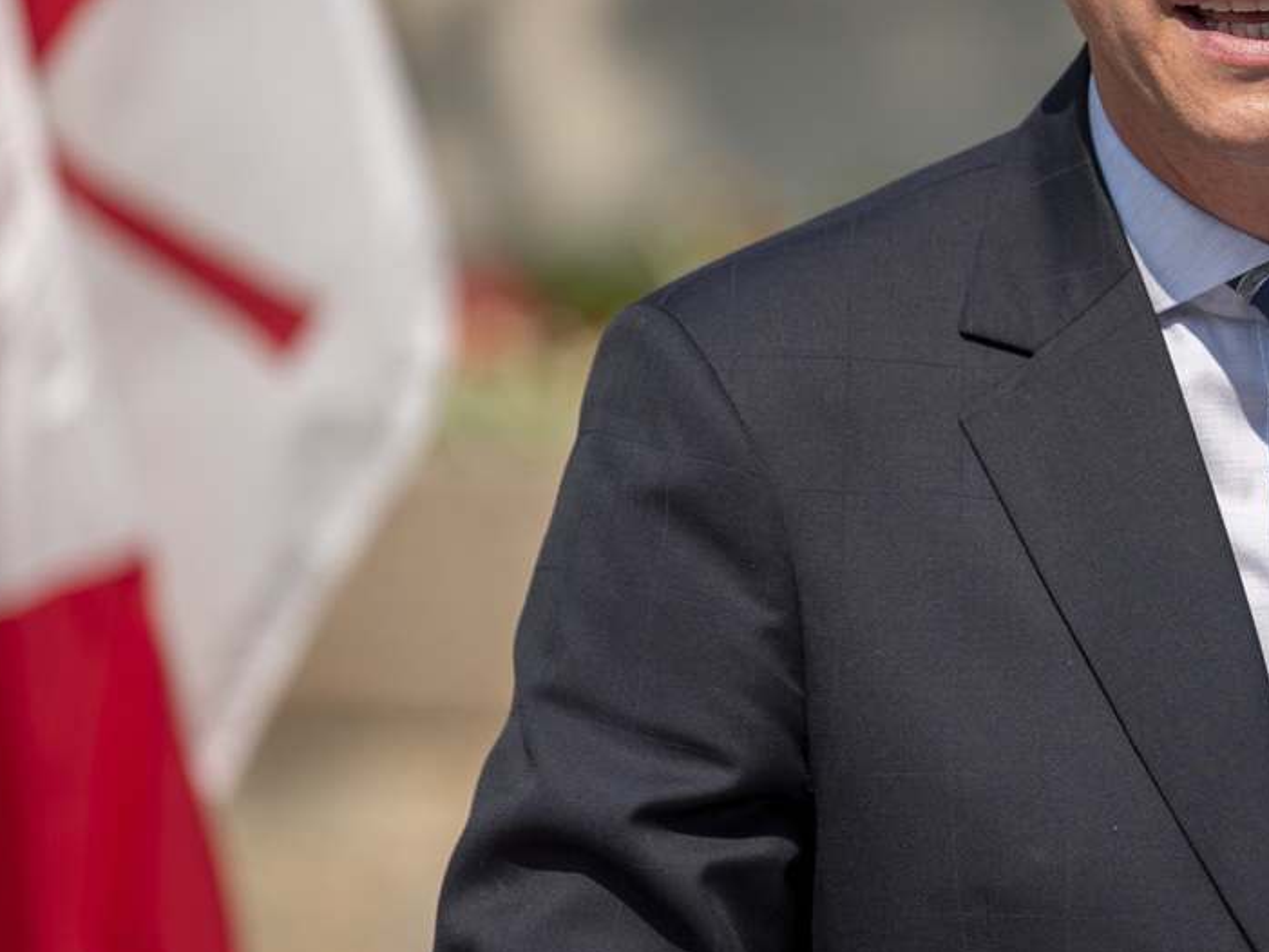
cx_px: 1450
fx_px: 18553
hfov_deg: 3.9
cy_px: 448
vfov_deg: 2.9
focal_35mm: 506
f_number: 2.8
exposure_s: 1/1600
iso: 100
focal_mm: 180
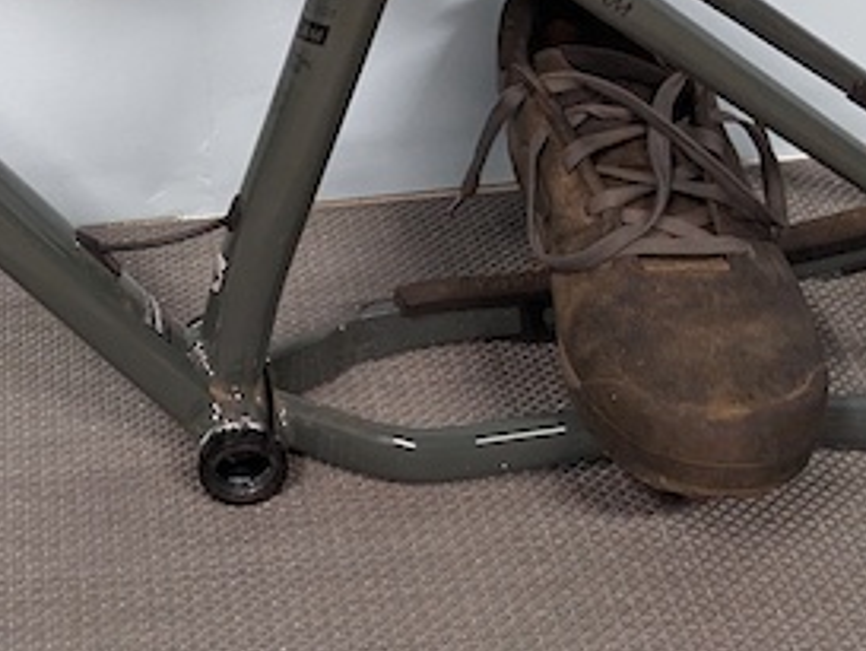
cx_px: -82
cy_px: -162
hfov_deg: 23.2
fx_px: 1977
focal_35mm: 79
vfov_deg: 17.7
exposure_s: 1/120
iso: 611
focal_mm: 4.38
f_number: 1.73
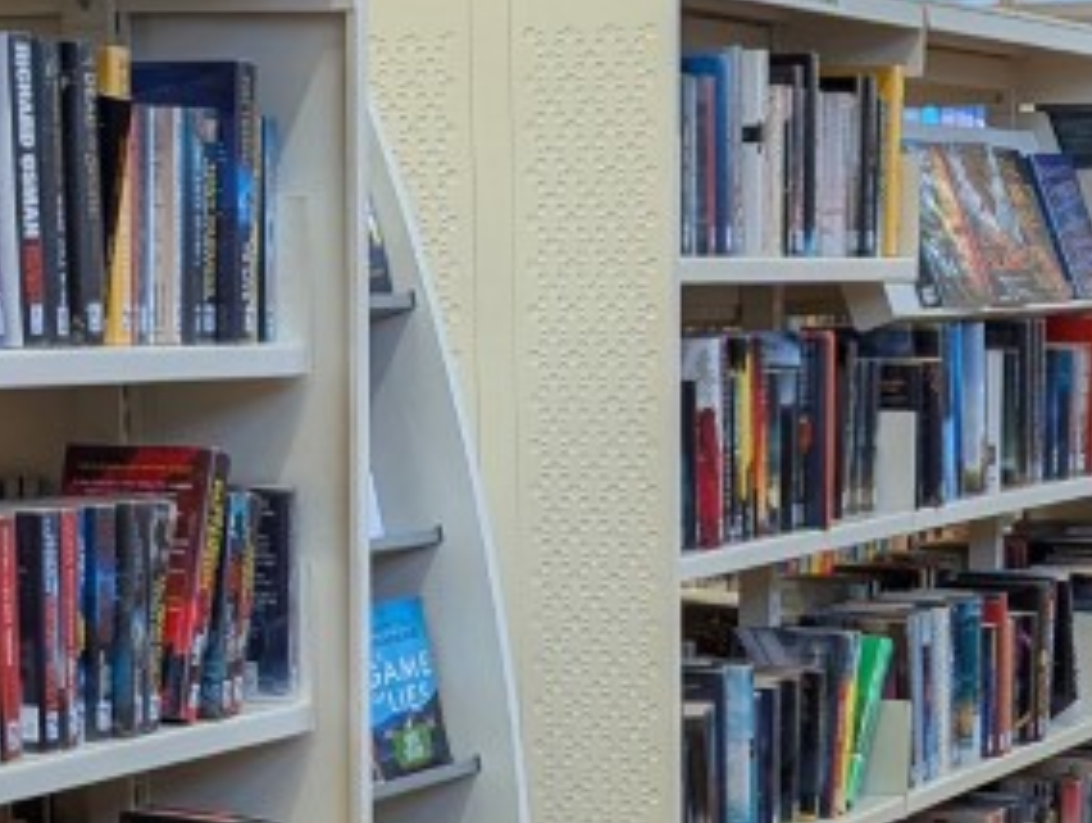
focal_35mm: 101
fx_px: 3192
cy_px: 1015
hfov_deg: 19.4
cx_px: 590
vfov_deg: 14.2
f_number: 1.85
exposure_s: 1/50
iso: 92
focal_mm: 6.81
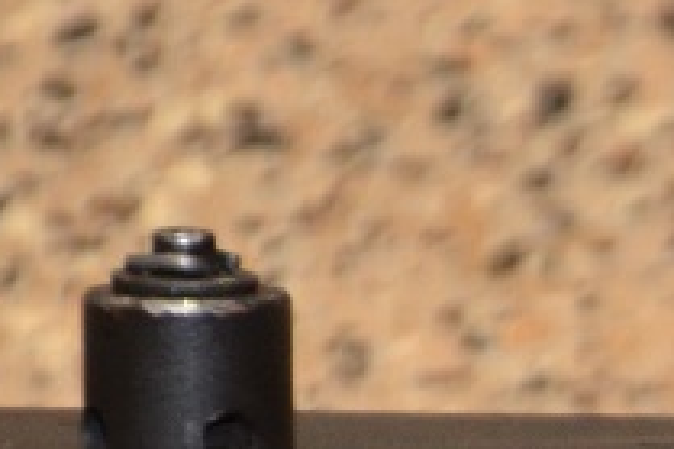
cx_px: 1477
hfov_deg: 2.2
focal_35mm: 927
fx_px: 17340
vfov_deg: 1.5
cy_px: 950
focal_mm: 105
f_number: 5.6
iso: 800
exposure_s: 1/60
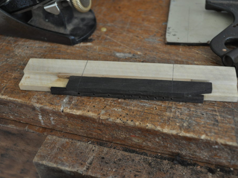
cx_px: 130
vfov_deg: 31.5
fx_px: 316
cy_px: 90
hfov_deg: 41.2
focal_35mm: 46
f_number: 4.5
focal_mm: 28
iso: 800
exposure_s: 1/60
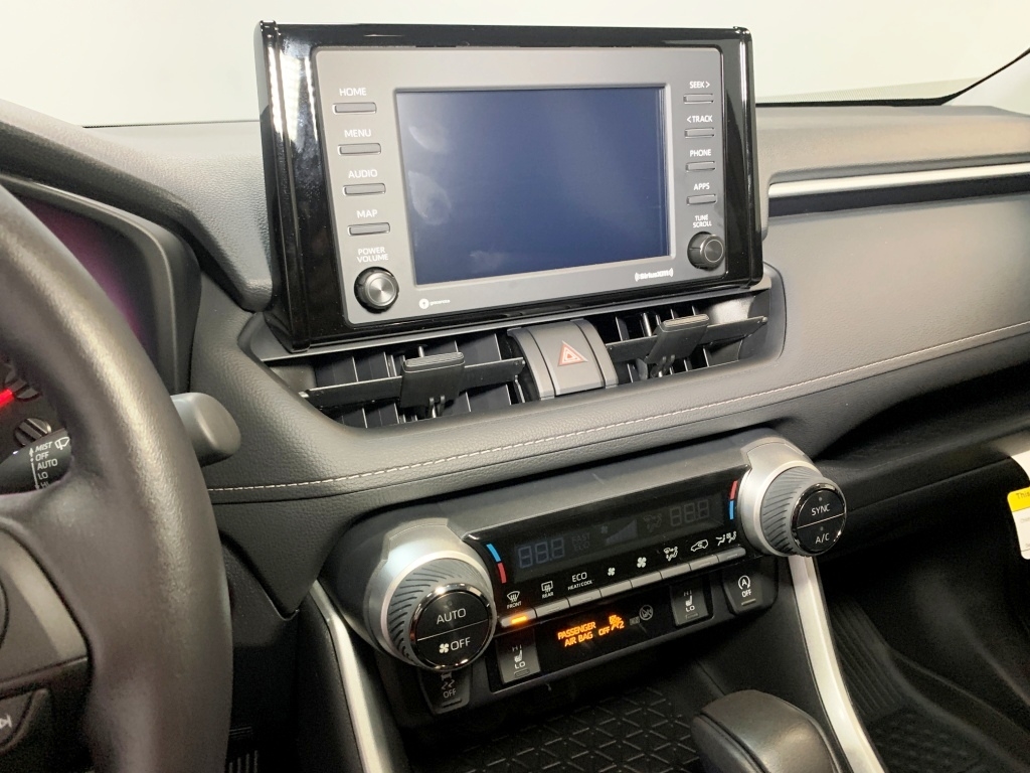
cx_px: 515
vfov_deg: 53.1
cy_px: 386
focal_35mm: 26
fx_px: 774
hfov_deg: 67.3
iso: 500
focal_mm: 4.25
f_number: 1.8
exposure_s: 1/30
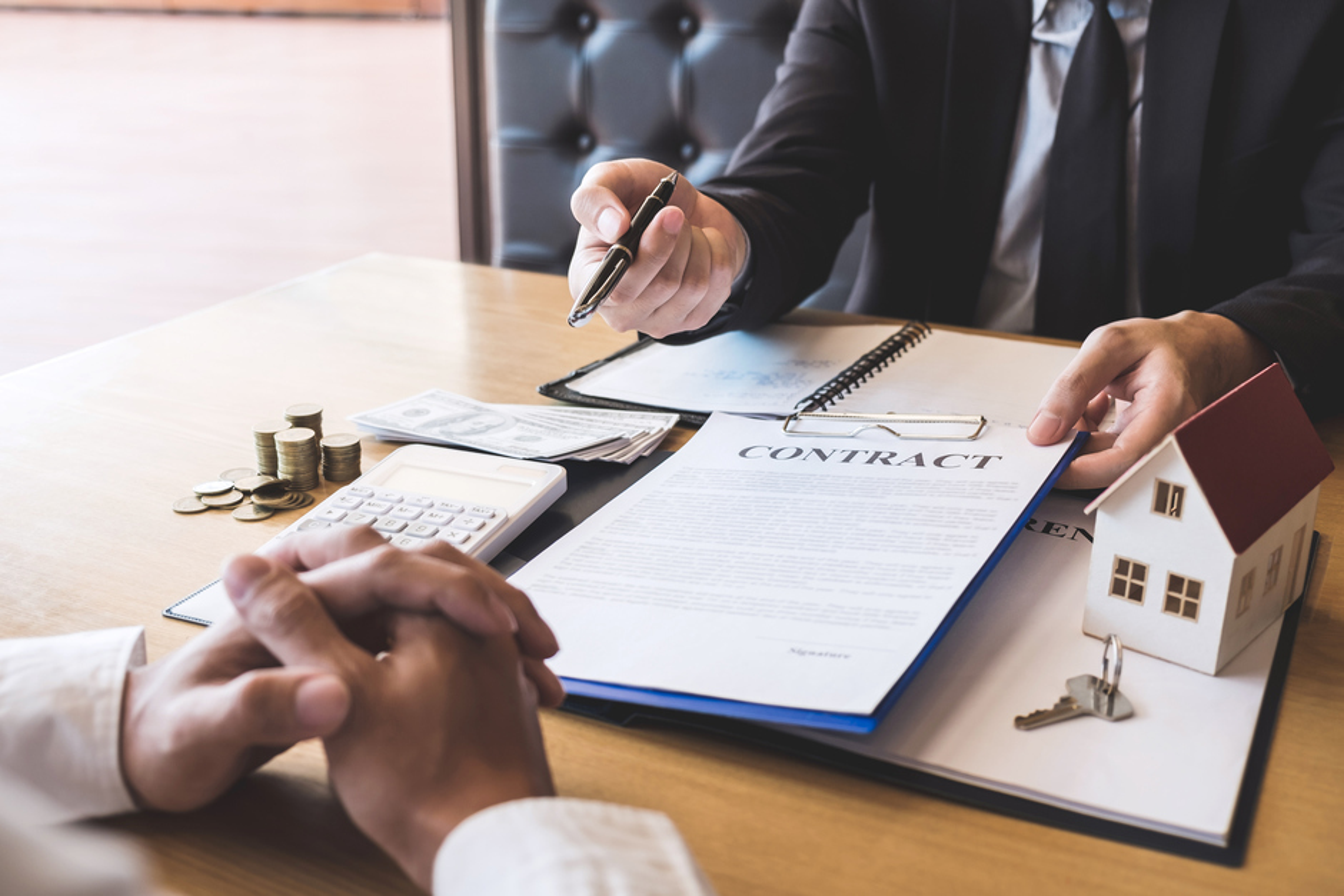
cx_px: 672
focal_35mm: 42
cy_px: 448
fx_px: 1568
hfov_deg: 46.4
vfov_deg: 31.9
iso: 250
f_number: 3.2
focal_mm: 27.7
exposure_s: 1/100
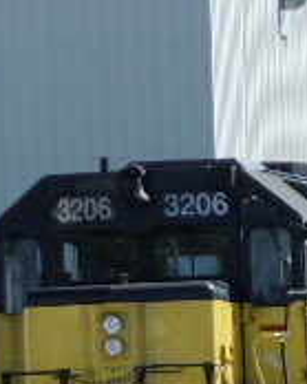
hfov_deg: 2.2
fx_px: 8003
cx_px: 358
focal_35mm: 704
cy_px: 366
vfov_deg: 2.7
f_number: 5.6
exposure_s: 1/400
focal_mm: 35
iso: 100
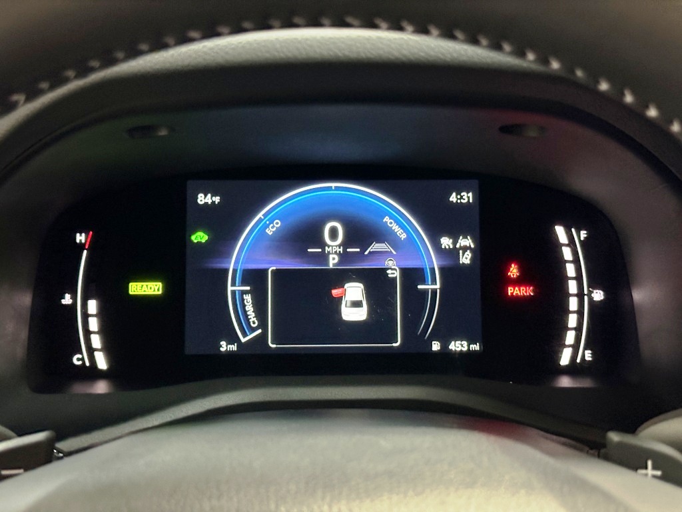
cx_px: 341
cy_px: 256
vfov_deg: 30.3
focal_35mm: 48
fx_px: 946
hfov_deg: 39.7
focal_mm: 6.86
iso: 640
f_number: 1.78
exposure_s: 1/24
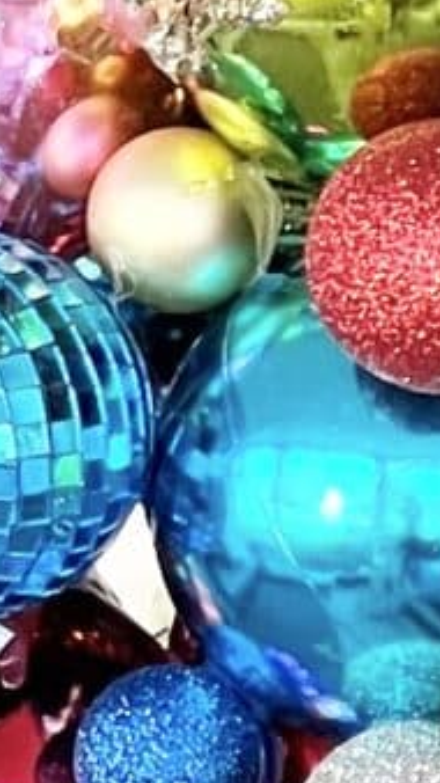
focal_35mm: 636
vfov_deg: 3.4
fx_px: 13198
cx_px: -1459
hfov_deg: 1.9
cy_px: -79
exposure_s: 1/99
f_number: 2.8
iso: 100
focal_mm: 9
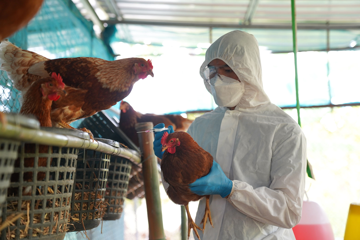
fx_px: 540
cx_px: 180
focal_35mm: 54
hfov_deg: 36.9
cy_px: 120
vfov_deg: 25.1
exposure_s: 1/200
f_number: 2.8
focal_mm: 54
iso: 640
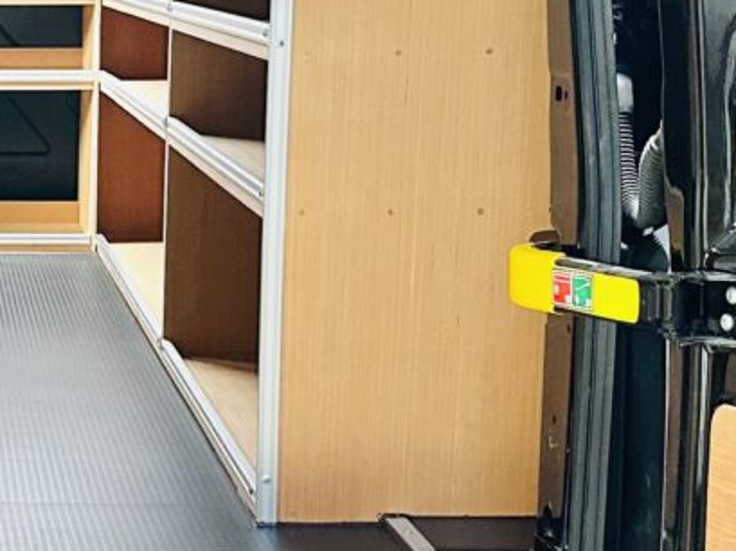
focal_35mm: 94
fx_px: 1997
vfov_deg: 15.7
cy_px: 310
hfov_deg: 19.8
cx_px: -113
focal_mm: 6.86
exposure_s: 1/50
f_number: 1.78
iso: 500
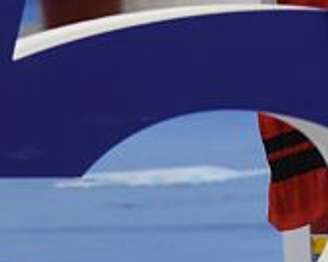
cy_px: -301
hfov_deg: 2.4
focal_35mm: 819
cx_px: 539
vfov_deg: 1.9
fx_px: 7950
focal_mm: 120
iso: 1600
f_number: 5.6
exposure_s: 1/125
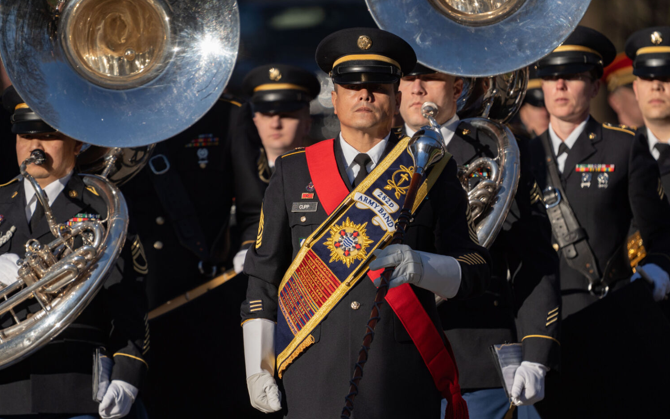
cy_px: 222
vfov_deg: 2.3
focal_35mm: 576
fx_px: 10518
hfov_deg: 3.6
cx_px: 333
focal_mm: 553
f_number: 6.3
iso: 400
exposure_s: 1/1250
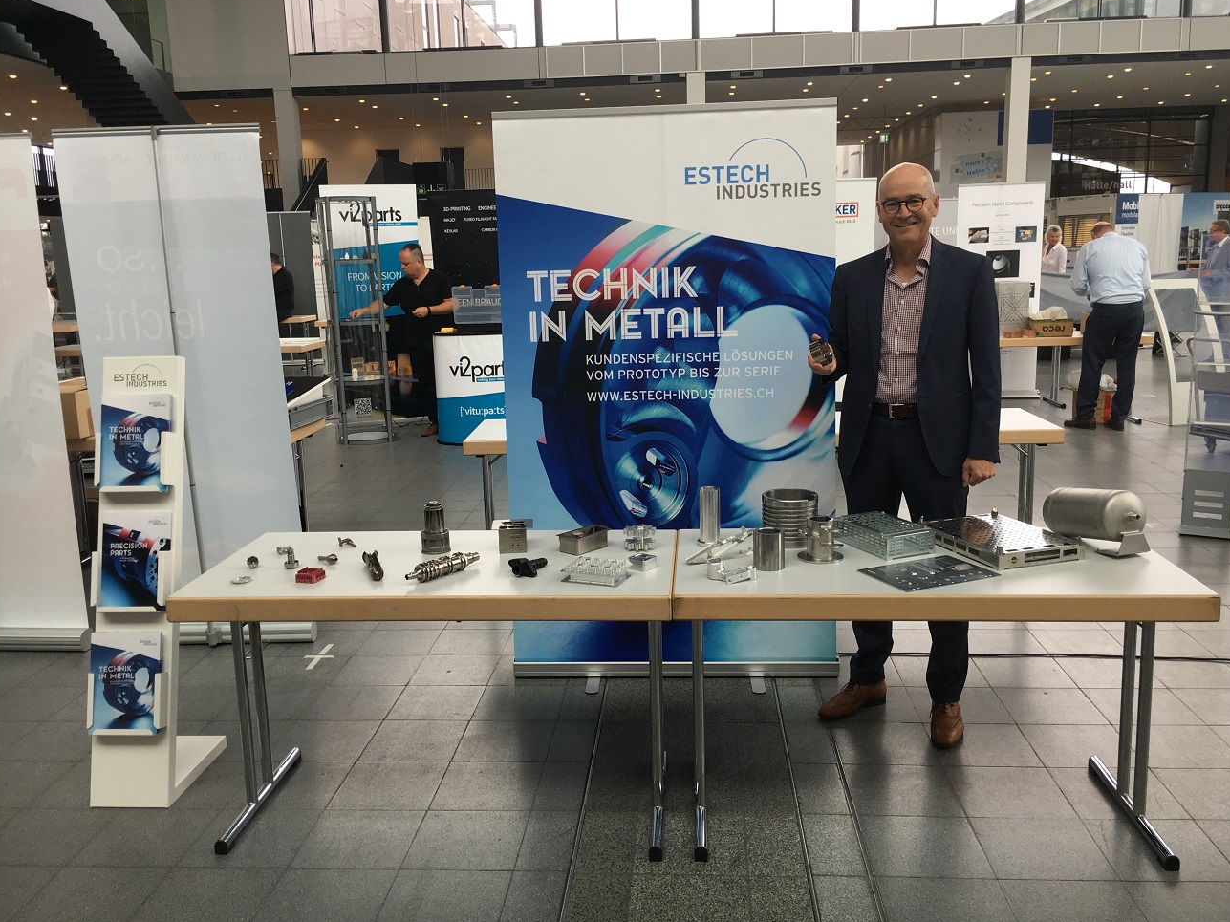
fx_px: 1066
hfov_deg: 60.0
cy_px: 447
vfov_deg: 46.8
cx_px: 625
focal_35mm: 30
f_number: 2.2
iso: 32
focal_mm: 4.15
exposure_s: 1/50
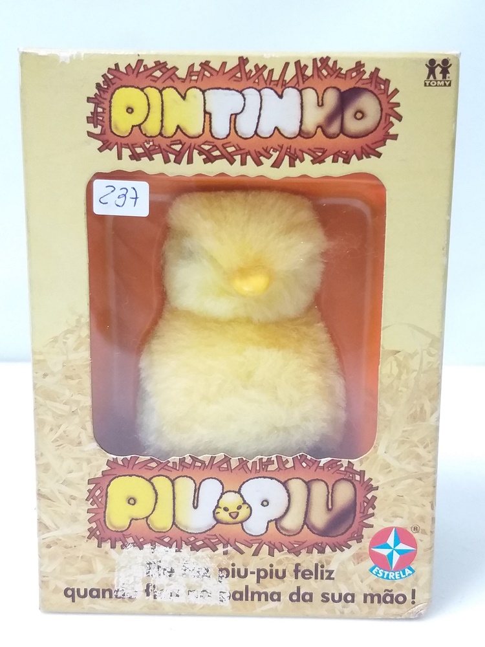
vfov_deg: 67.3
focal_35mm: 26
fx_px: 486
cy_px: 324
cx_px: 242
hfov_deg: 53.1
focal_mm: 3.93
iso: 200
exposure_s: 1/24
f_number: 1.7
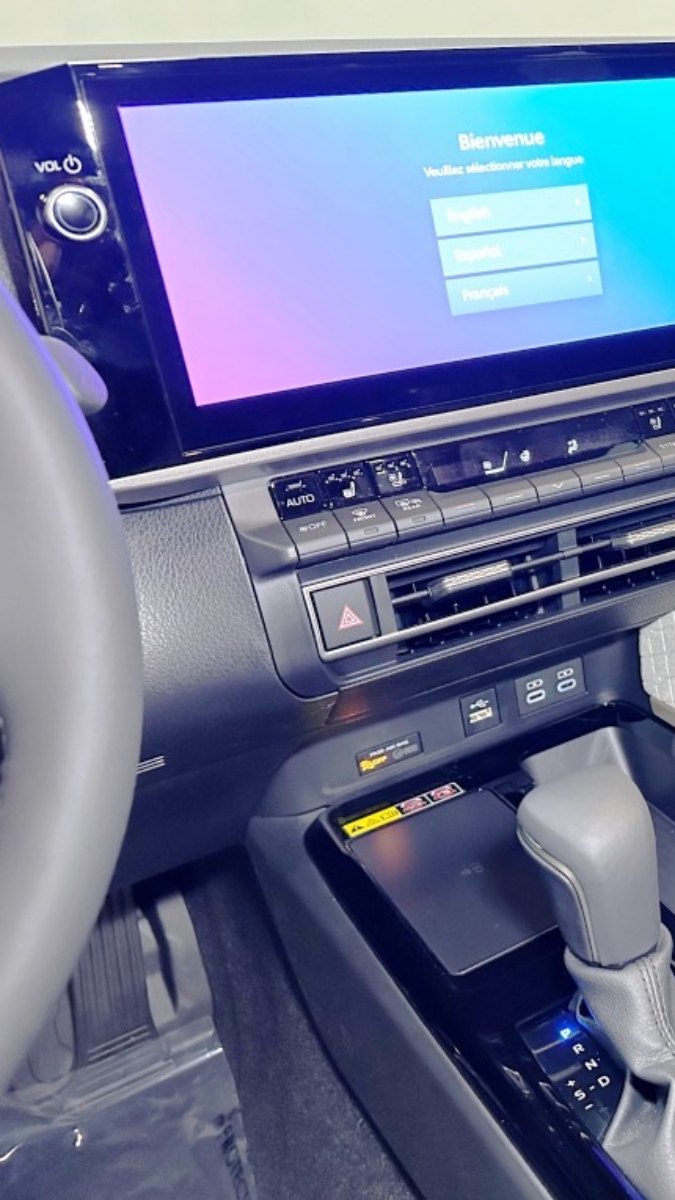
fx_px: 1114
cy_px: 599
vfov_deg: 56.6
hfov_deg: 29.7
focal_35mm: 35
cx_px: 774
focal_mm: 6.86
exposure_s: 1/60
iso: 640
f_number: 1.78
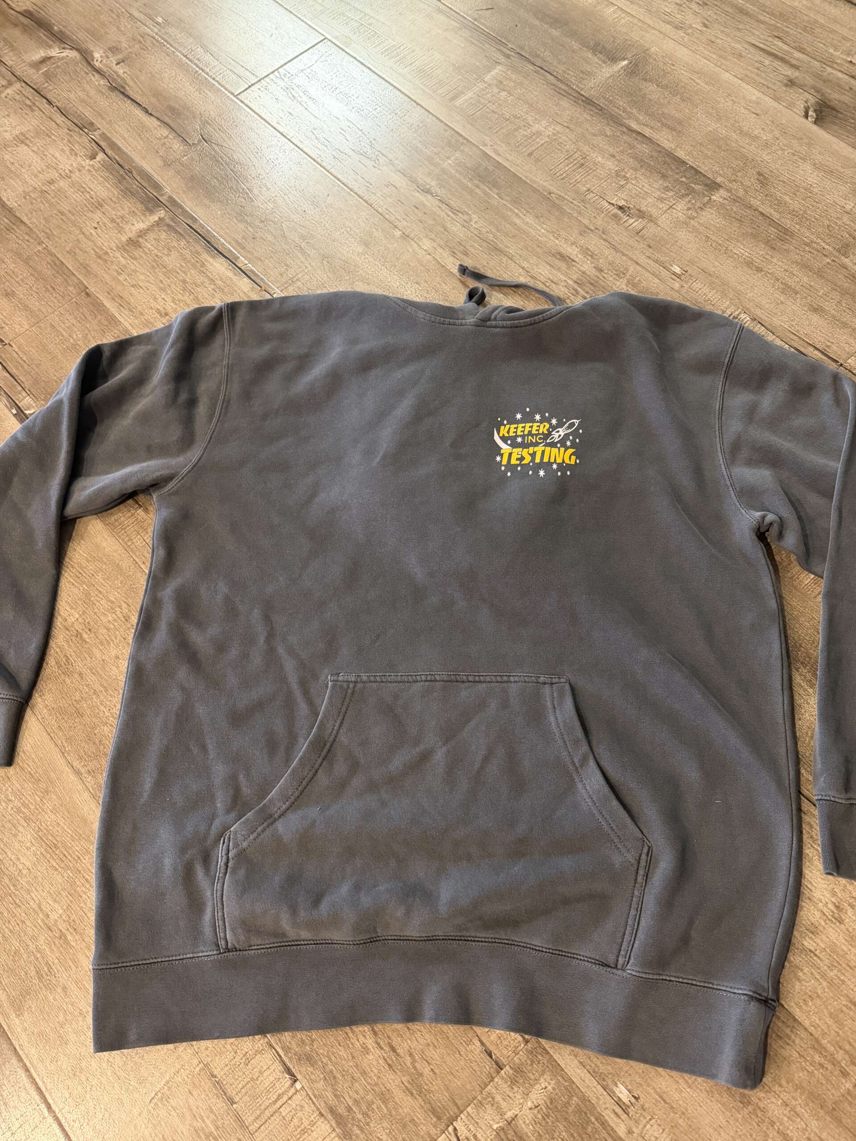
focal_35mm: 24
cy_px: 570
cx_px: 428
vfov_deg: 71.6
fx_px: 791
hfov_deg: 56.8
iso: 800
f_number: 1.78
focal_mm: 6.76
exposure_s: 1/40
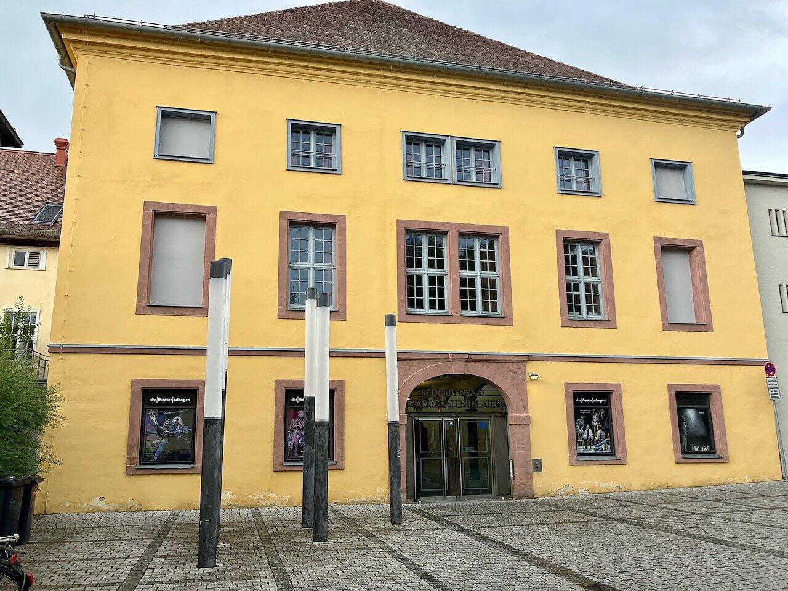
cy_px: 296
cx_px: 394
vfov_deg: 49.7
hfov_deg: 63.4
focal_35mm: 28
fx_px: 637
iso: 32
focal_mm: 3.99
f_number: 1.8
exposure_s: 1/357
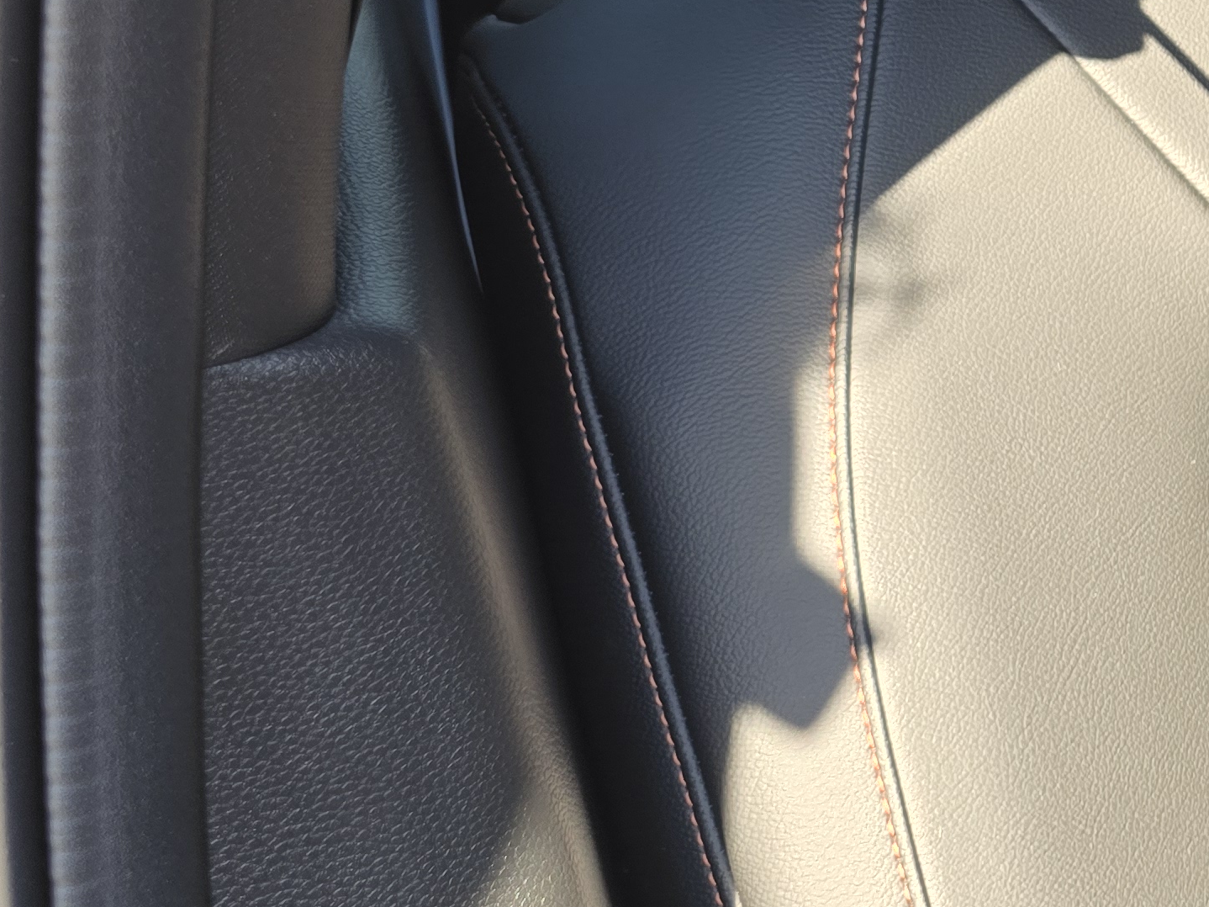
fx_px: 2235
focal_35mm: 64
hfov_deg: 25.6
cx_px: 1613
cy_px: 162
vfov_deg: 22.6
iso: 40
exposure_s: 1/180
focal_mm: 6.3
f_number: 1.7
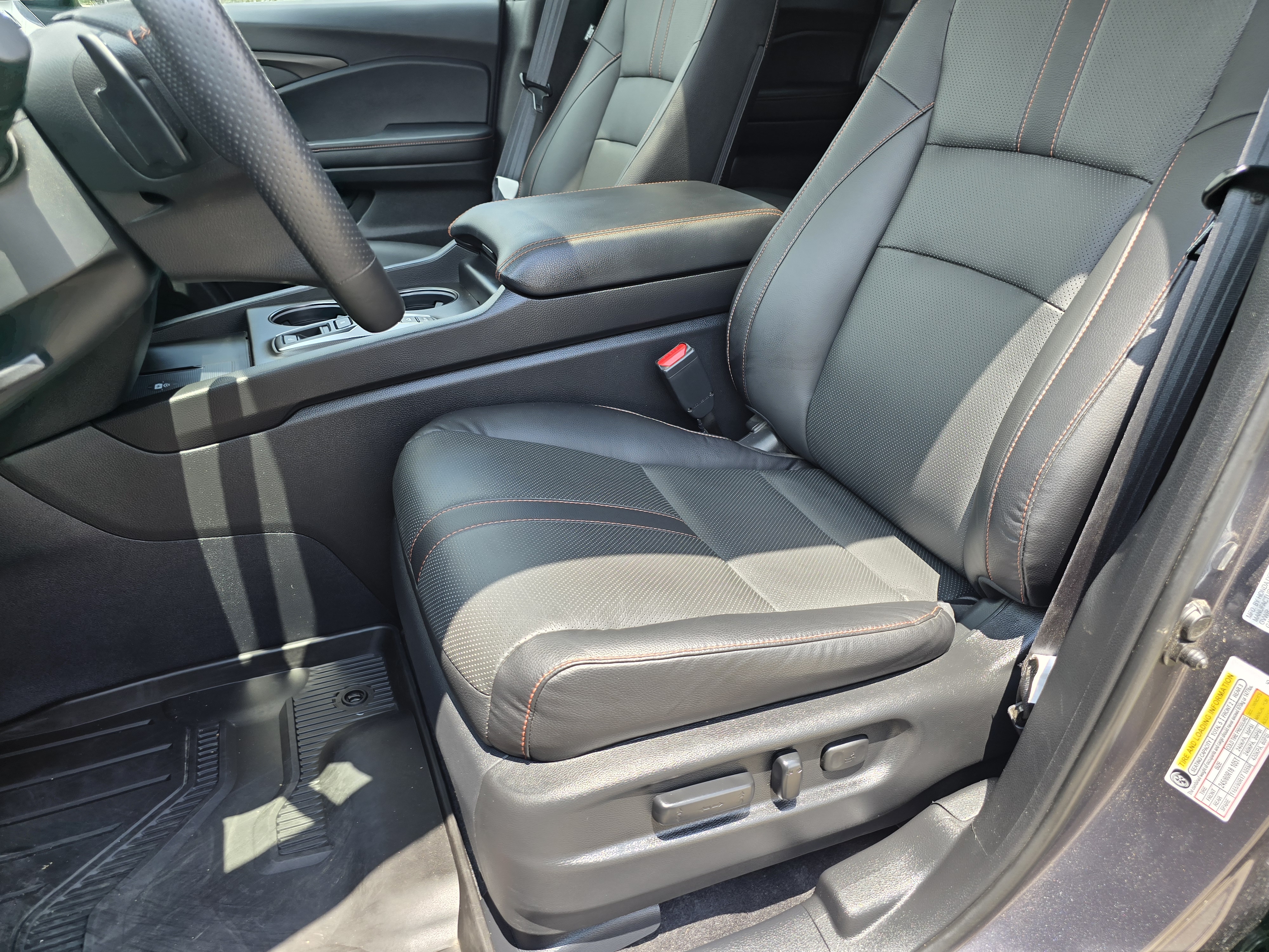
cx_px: 634
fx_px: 843
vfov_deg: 58.9
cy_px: 476
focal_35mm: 23
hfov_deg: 73.9
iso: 20
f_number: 1.7
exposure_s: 1/180
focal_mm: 6.3
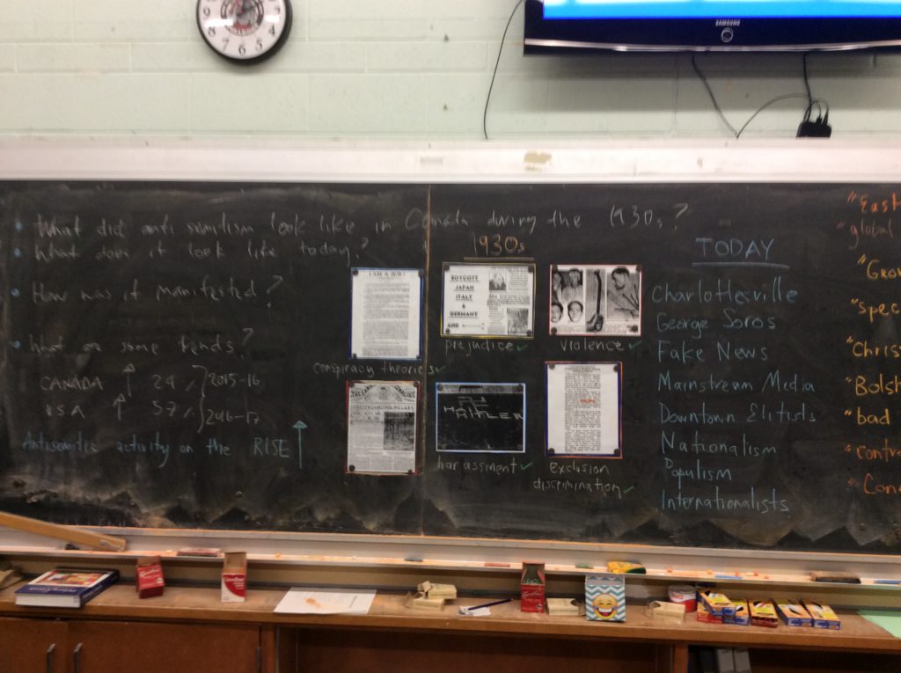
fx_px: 832
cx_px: 450
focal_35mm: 32
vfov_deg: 44.1
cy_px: 336
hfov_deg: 56.9
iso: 64
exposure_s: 1/24
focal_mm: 3.3
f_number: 2.4
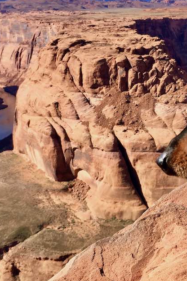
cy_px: 148
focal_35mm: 58
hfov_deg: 22.9
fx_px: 452
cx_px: 164
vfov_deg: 34.5
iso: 25
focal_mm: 4.15
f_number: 2.2
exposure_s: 1/1221
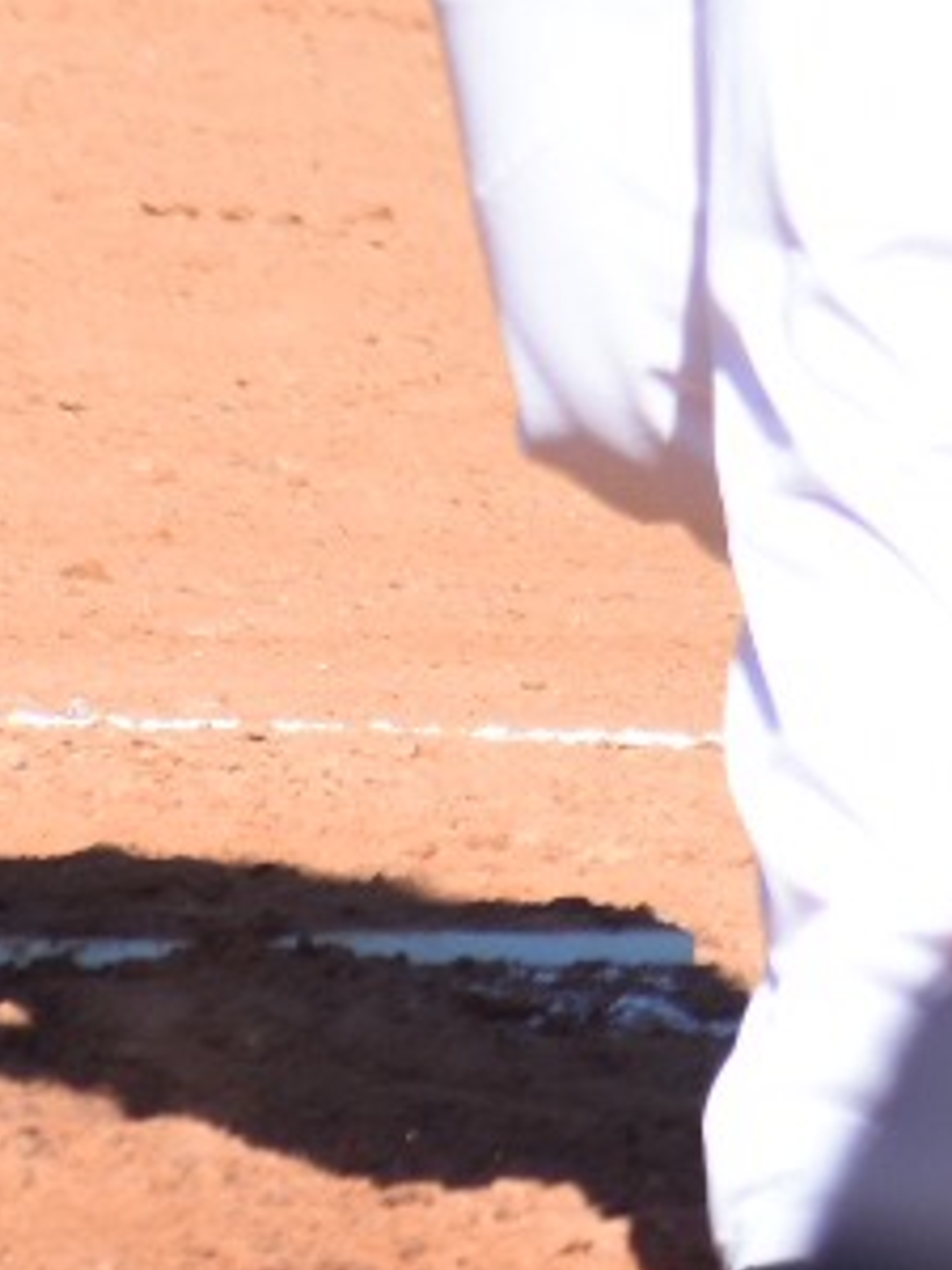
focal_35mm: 1170
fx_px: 42903
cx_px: 1684
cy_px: -373
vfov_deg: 1.7
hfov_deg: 1.3
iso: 320
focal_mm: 150
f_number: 5
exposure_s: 1/1250
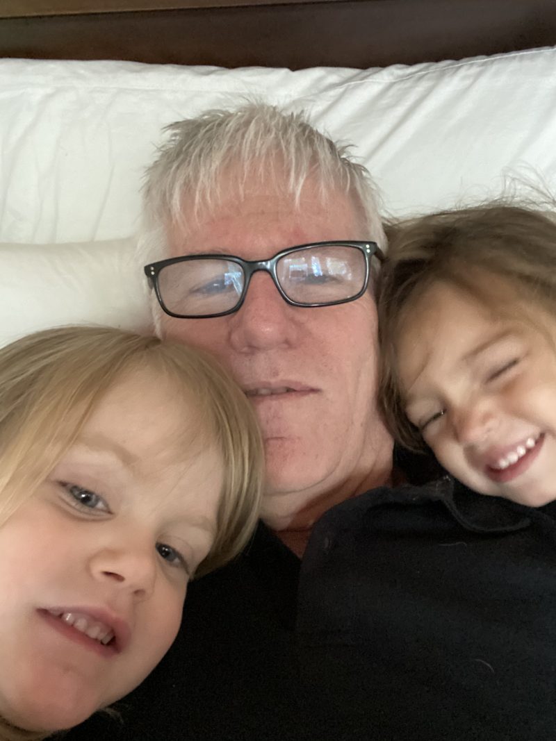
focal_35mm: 30
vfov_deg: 60.0
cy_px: 370
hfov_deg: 46.8
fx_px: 643
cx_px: 278
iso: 1000
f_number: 2.2
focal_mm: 2.71
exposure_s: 1/15
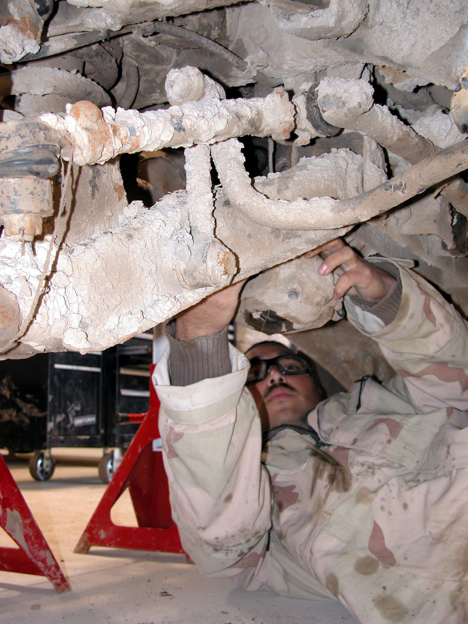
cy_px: 312
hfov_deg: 31.5
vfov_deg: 41.2
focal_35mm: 46
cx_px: 234
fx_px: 829
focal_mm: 11.6
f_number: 3
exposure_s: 1/60
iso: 100
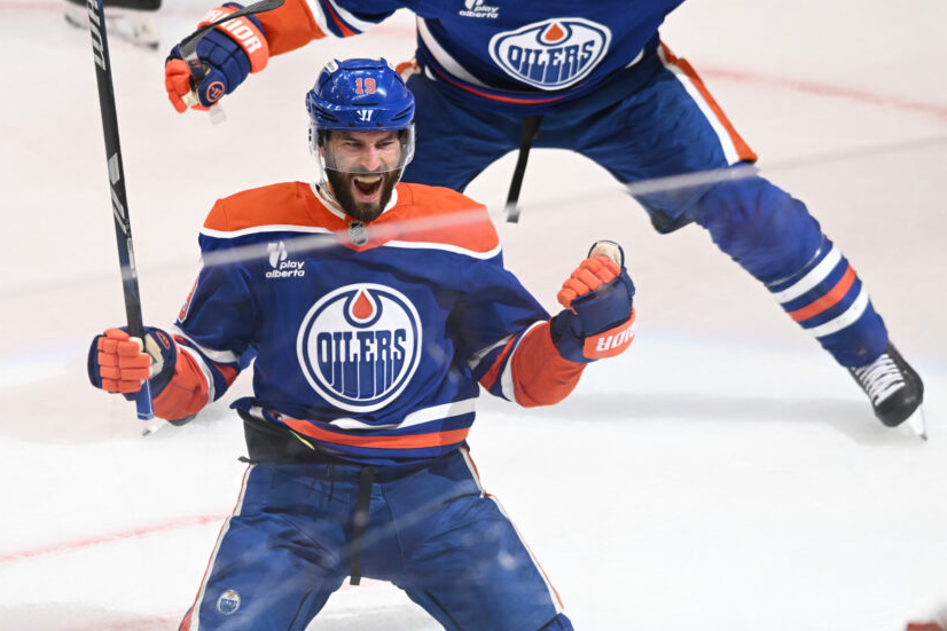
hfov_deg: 3.5
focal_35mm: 581
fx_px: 15285
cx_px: 323
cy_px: 329
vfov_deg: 2.4
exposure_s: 1/1000
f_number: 4.5
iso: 1600
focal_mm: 400
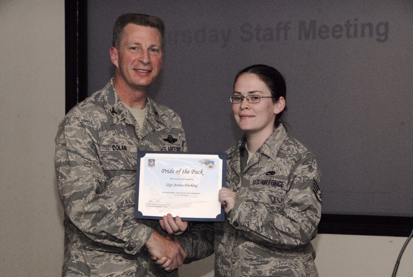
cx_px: 206
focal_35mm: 158
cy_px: 138
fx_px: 1809
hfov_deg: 13.0
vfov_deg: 8.7
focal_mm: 105
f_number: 13
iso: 1000
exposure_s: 1/250
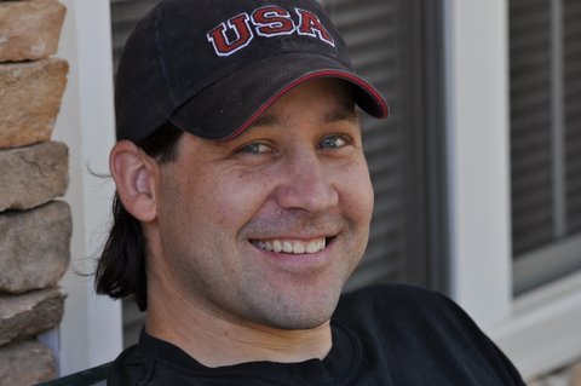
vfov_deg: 7.0
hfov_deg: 10.6
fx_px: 3144
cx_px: 290
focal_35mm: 195
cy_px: 193
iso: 250
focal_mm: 130
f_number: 5.6
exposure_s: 1/125
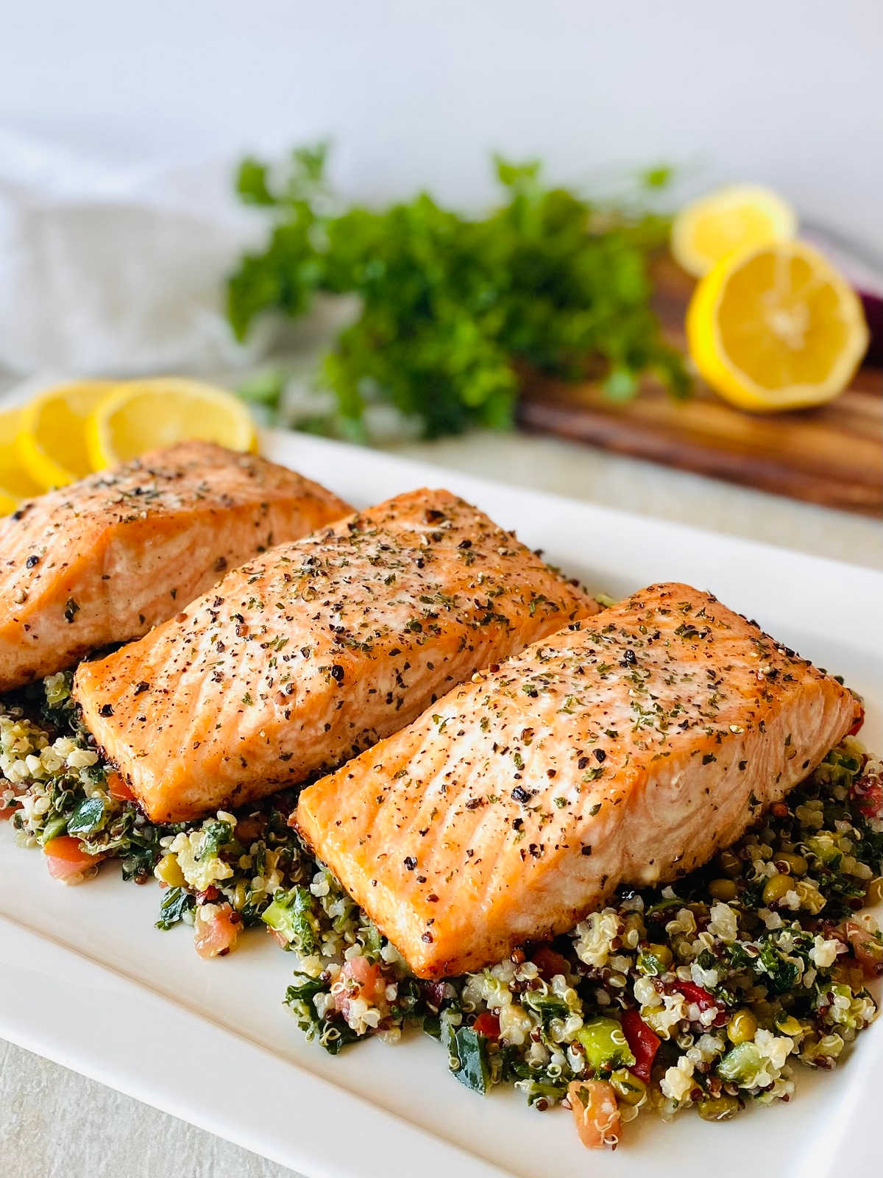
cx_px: 442
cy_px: 589
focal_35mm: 26
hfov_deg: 53.1
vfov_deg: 67.3
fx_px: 884
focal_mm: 4.25
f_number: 1.8
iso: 50
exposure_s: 1/122
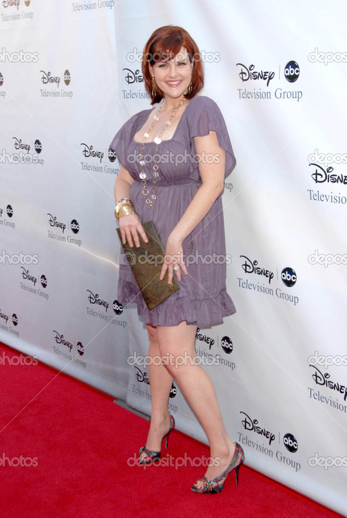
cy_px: 259
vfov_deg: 37.8
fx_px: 757
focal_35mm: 52
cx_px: 174
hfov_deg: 25.8
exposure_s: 1/200
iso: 400
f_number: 8
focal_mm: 35
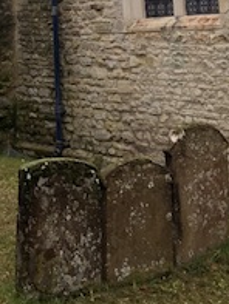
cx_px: -62
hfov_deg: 15.5
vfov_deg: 18.5
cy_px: -182
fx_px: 802
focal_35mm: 91
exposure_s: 1/331
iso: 20
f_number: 1.8
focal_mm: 3.99
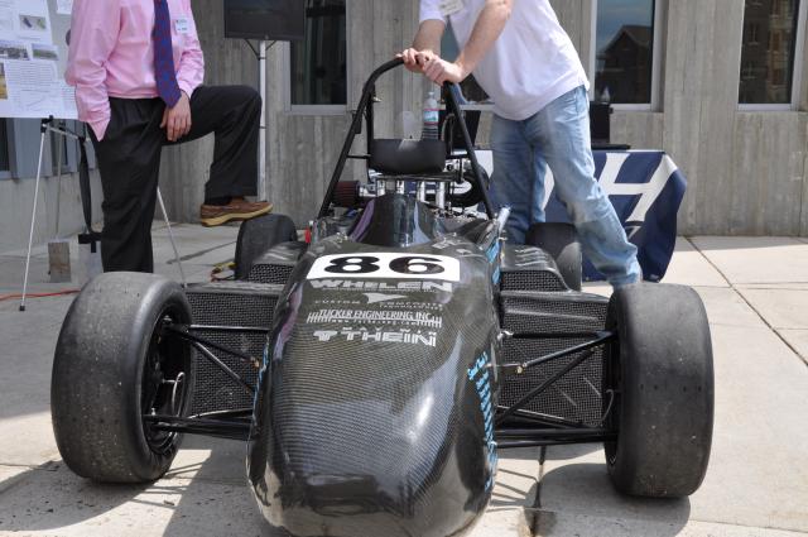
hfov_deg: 45.0
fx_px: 975
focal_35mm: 44
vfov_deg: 30.8
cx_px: 404
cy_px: 268
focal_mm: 29
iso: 200
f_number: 13
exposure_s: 1/160
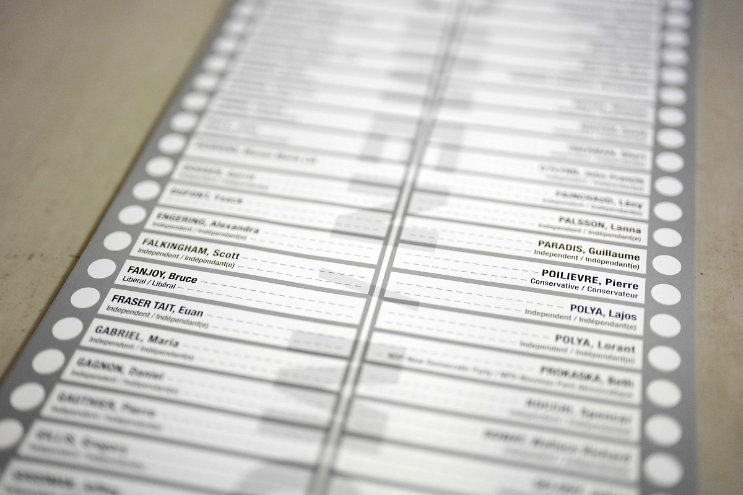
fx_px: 1032
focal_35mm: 50
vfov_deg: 27.0
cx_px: 372
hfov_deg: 39.6
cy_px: 248
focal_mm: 50
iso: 2000
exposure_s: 1/500
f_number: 1.2
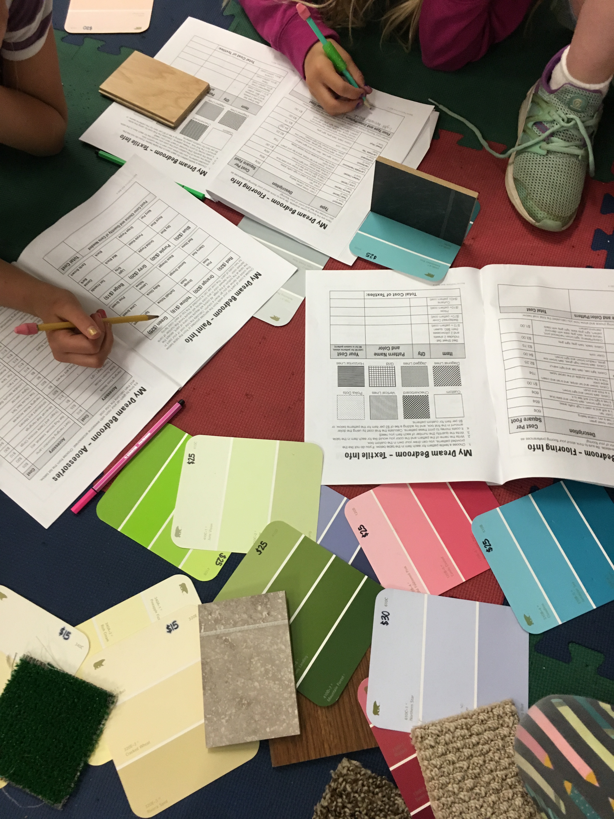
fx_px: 686
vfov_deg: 61.7
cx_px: 307
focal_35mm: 29
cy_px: 410
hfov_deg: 48.2
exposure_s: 1/30
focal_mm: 4.15
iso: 100
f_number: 2.2
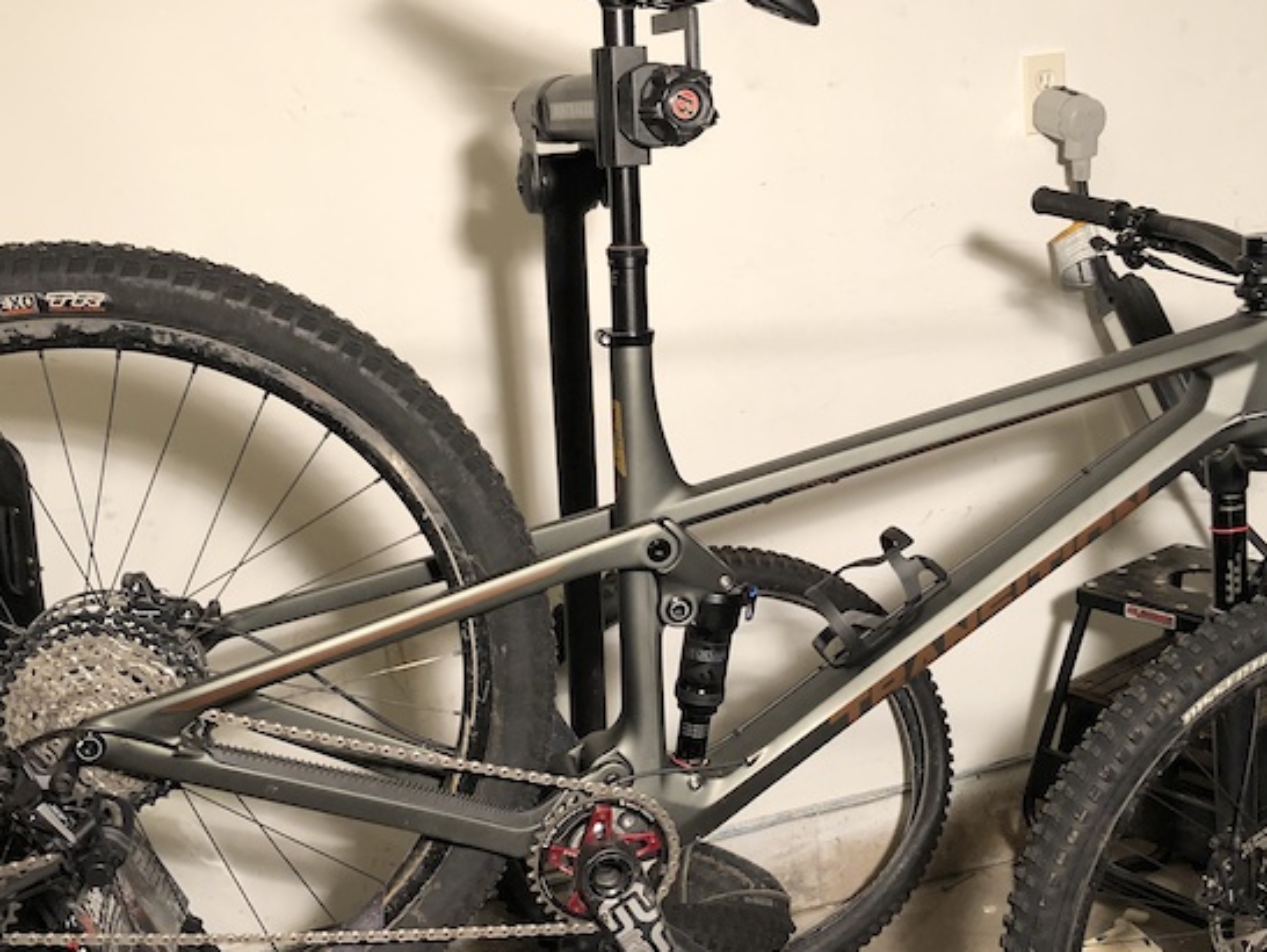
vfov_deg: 35.1
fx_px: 1501
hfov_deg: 45.7
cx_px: 703
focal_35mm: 41
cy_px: 536
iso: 40
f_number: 1.8
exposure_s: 1/20
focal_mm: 3.99
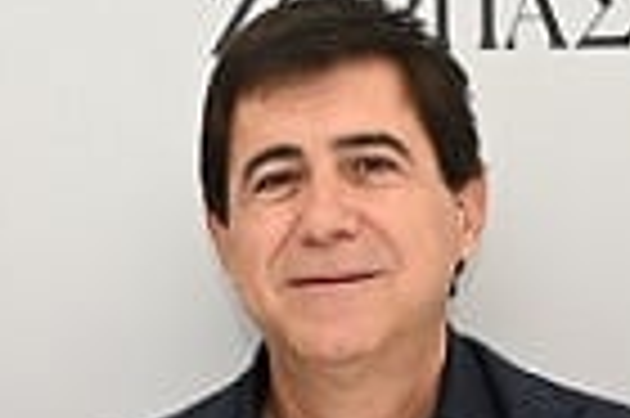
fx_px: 3985
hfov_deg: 9.0
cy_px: 778
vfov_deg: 5.9
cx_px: 117
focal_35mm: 228
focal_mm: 40
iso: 800
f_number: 4
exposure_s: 1/250
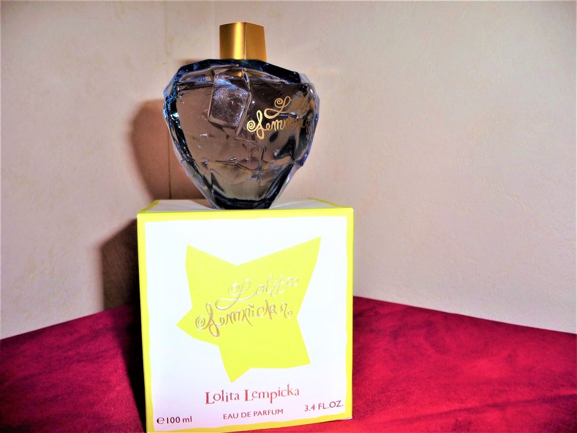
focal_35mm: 28
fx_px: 467
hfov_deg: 63.4
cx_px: 288
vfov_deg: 49.7
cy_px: 216
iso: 100
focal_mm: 4.7
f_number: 3.3
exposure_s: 1/30
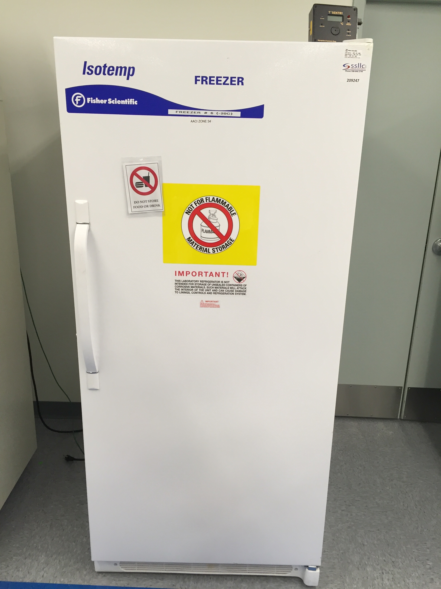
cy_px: 294
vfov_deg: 61.7
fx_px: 493
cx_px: 220
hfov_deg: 48.2
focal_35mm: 29
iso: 32
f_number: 2.2
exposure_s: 1/30
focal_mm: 4.15
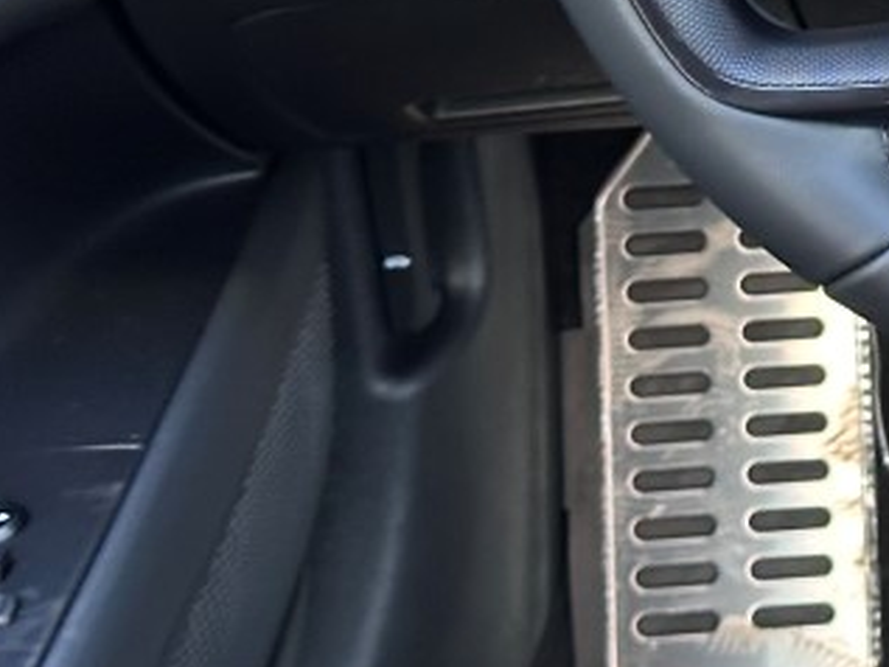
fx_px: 3982
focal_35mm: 155
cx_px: 1374
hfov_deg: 12.1
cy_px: -334
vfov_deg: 9.3
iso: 200
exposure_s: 1/60
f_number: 1.78
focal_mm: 6.86
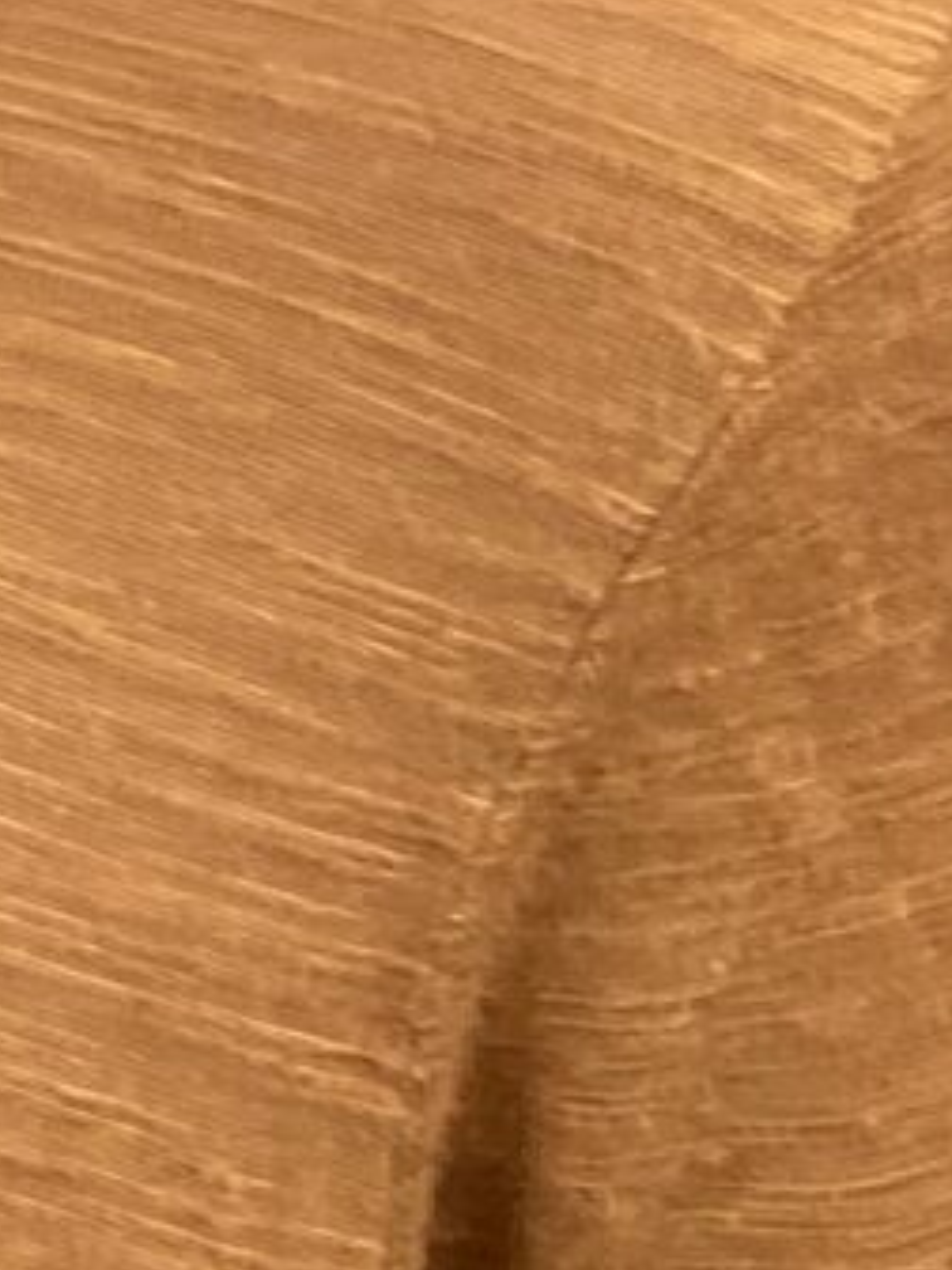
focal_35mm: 198
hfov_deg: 6.6
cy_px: -1958
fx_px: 7260
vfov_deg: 8.9
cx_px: -2146
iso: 32
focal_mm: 4.25
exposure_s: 1/145
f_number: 1.8
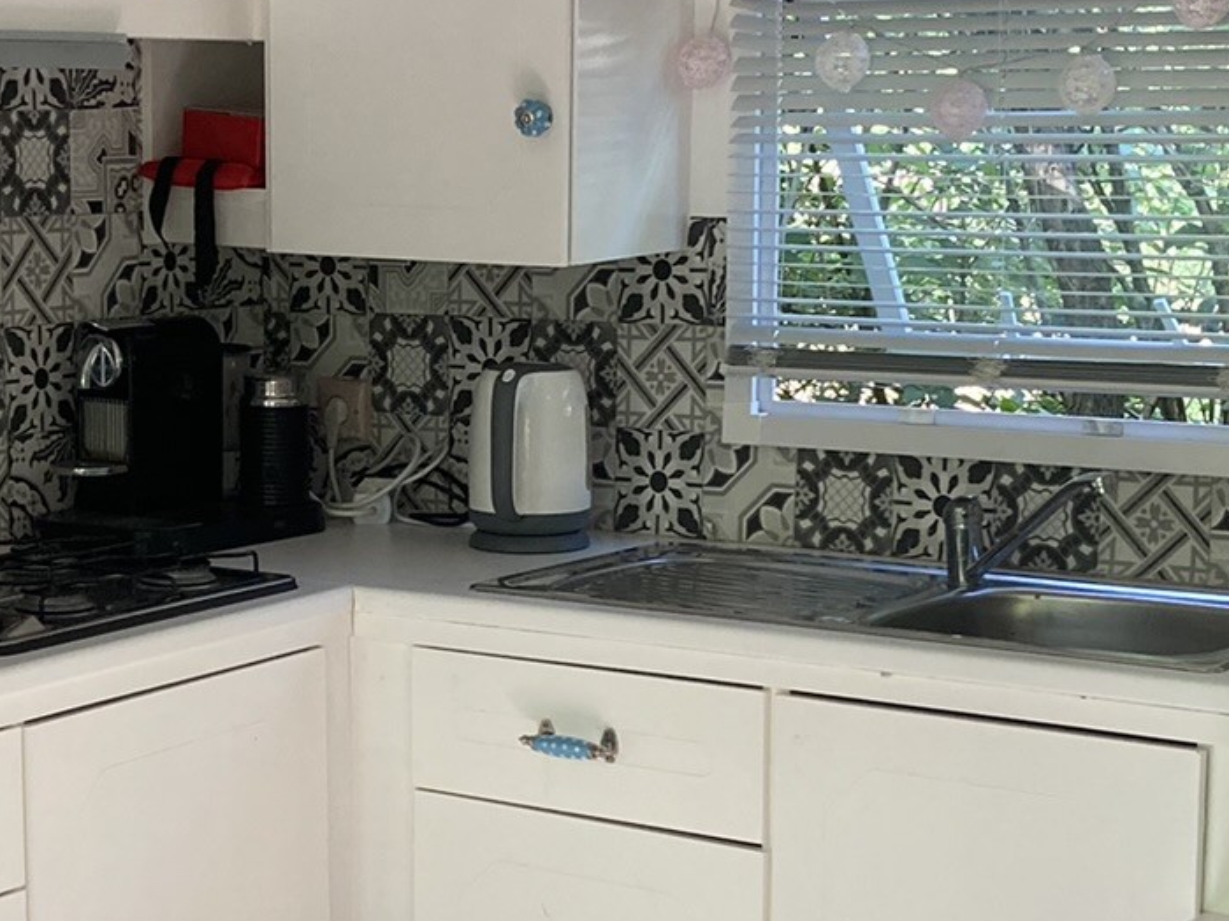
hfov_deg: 23.6
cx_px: 302
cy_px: 594
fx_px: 2911
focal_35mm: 82
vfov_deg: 17.9
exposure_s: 1/100
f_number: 1.8
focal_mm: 3.99
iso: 80
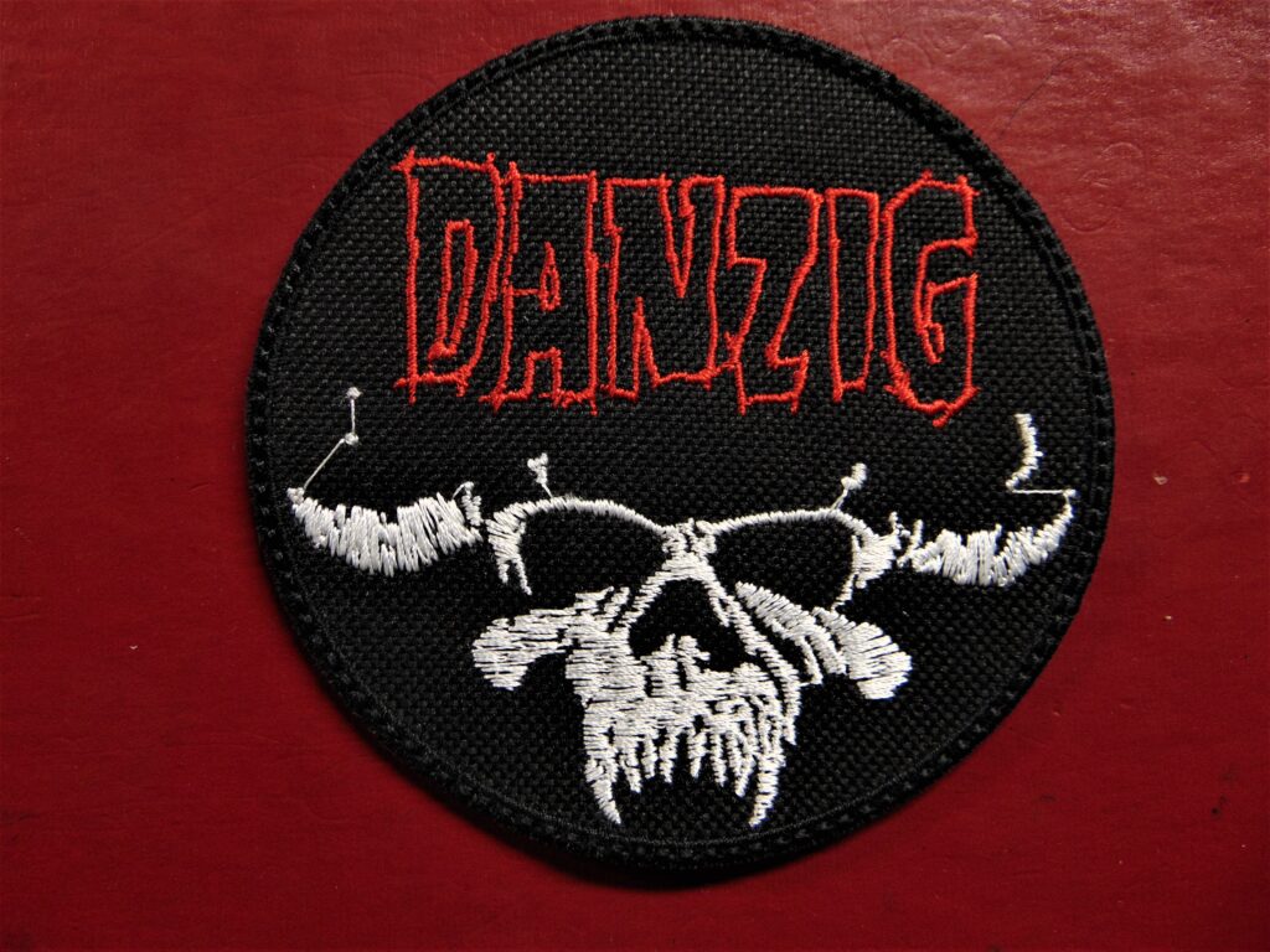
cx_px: 635
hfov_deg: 69.4
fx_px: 917
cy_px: 476
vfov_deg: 54.9
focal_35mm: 25
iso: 80
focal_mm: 4.5
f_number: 3
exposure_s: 1/30
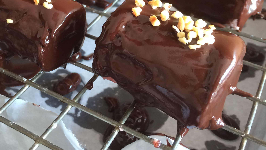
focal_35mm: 52
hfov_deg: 39.6
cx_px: 100
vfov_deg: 22.4
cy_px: 11
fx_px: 367
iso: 125
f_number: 2.2
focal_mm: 4.15
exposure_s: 1/33
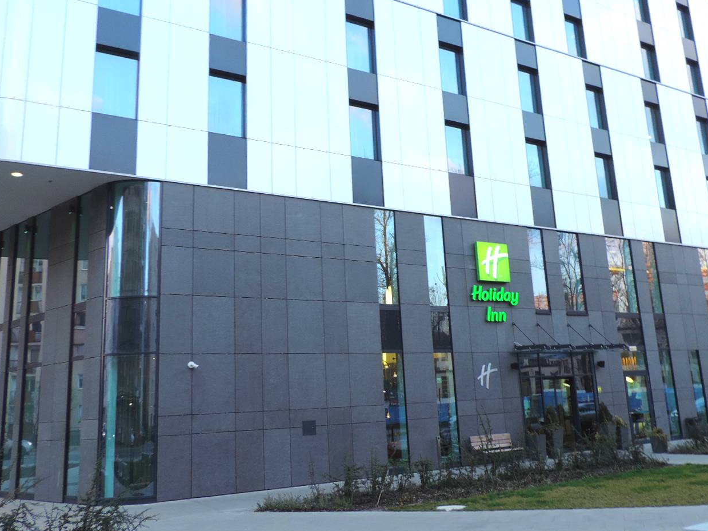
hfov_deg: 58.3
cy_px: 265
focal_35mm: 31
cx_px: 385
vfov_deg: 45.4
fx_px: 634
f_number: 3
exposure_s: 1/30
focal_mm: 4.3
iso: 100
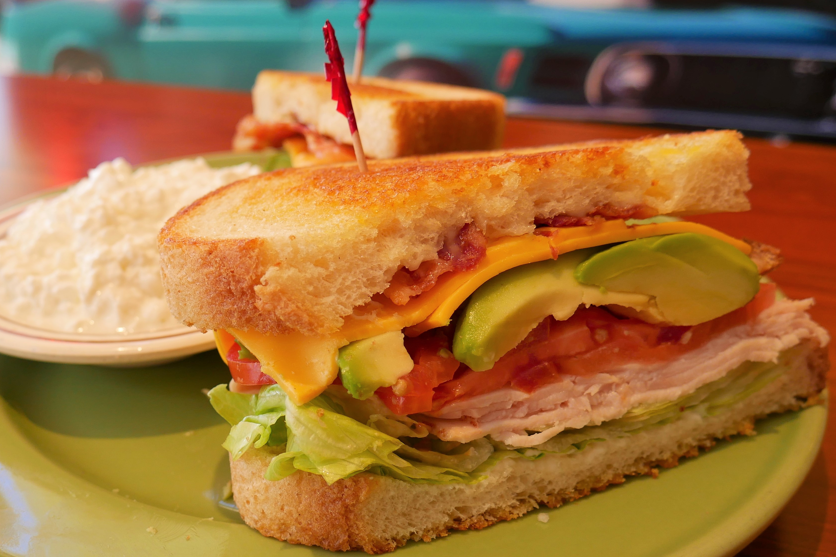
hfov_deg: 47.6
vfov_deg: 33.4
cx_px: 273
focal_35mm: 40
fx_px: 929
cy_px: 298
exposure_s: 1/60
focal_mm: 14
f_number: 3.5
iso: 250
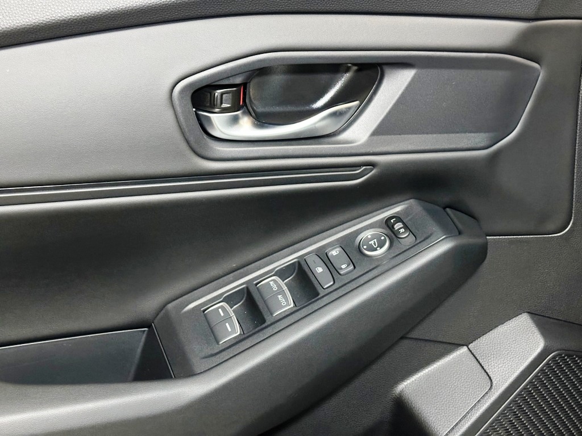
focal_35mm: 48
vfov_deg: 30.3
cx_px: 291
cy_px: 218
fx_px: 807
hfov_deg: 39.7
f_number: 1.78
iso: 640
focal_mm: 6.86
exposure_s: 1/30
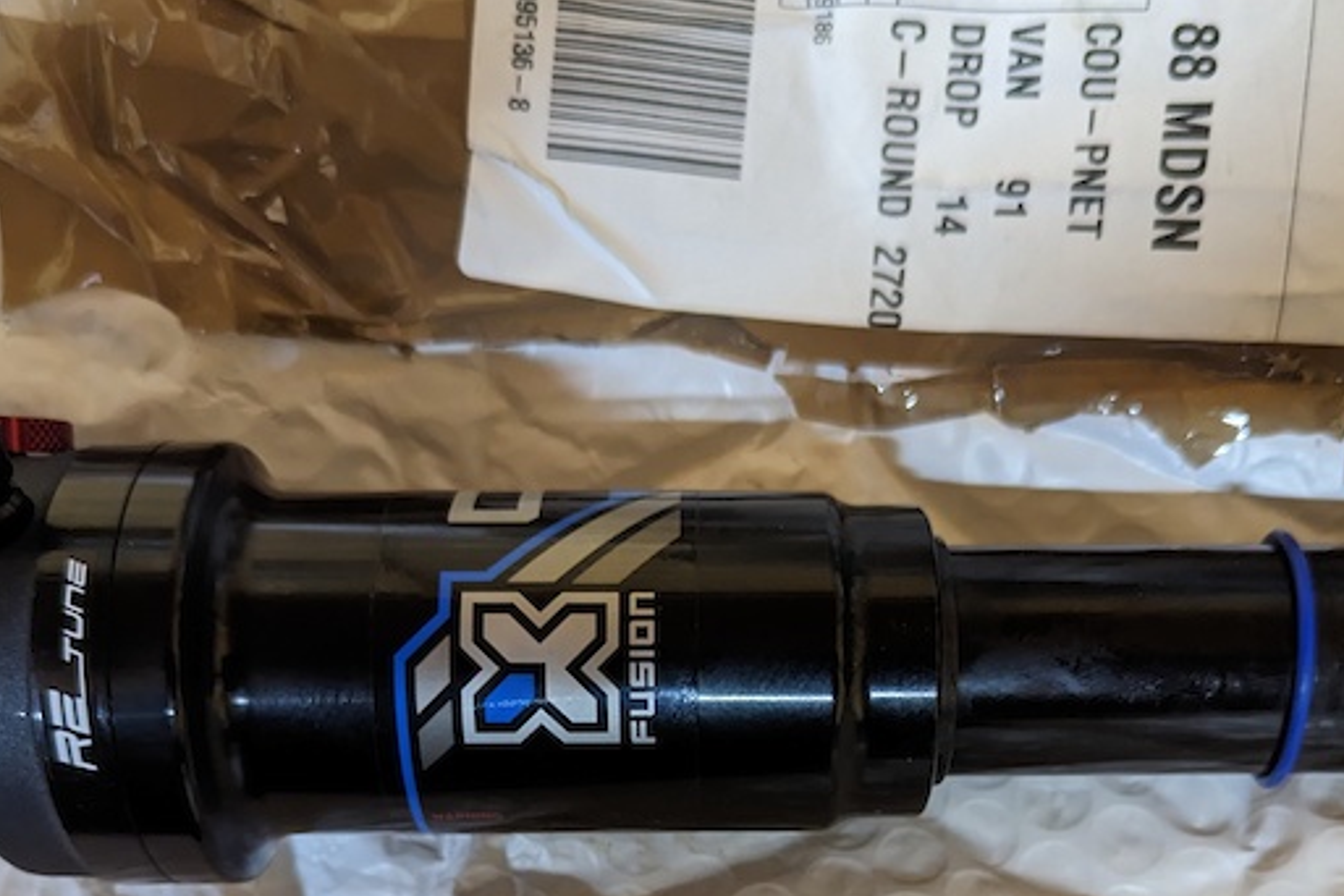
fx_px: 1456
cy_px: 783
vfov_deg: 32.7
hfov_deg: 49.5
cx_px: 747
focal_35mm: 39
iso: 1515
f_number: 1.85
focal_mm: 6.81
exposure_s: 1/77.8
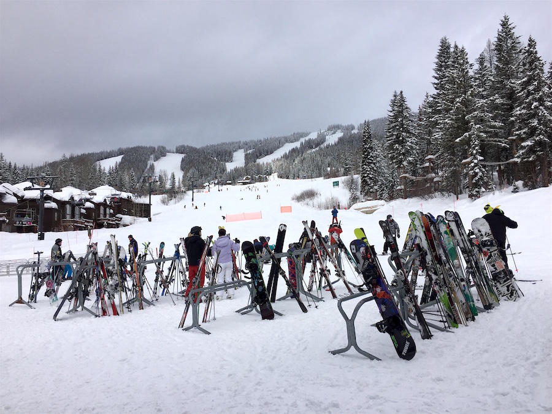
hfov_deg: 61.7
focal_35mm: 29
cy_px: 207
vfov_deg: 48.2
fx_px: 462
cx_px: 276
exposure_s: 1/2083
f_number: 2.2
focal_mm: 4.15
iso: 32
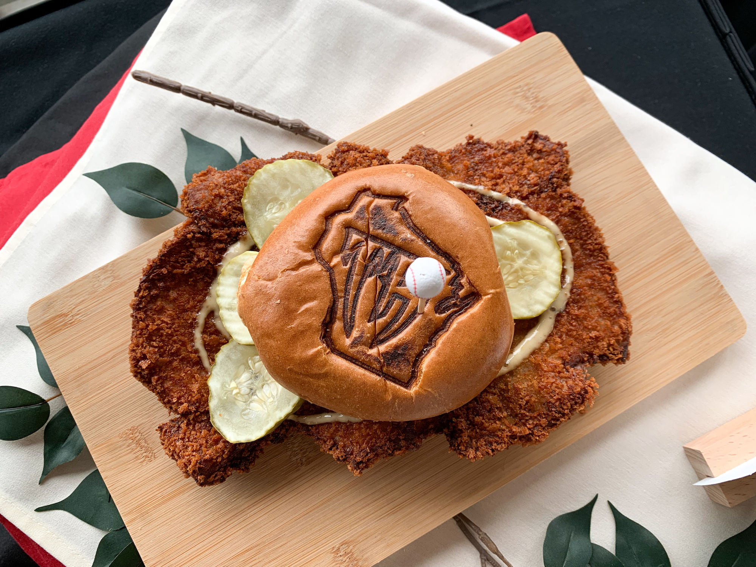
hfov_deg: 67.3
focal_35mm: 26
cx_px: 378
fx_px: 568
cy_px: 284
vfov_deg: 53.1
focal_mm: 4.25
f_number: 1.8
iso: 32
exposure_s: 1/120
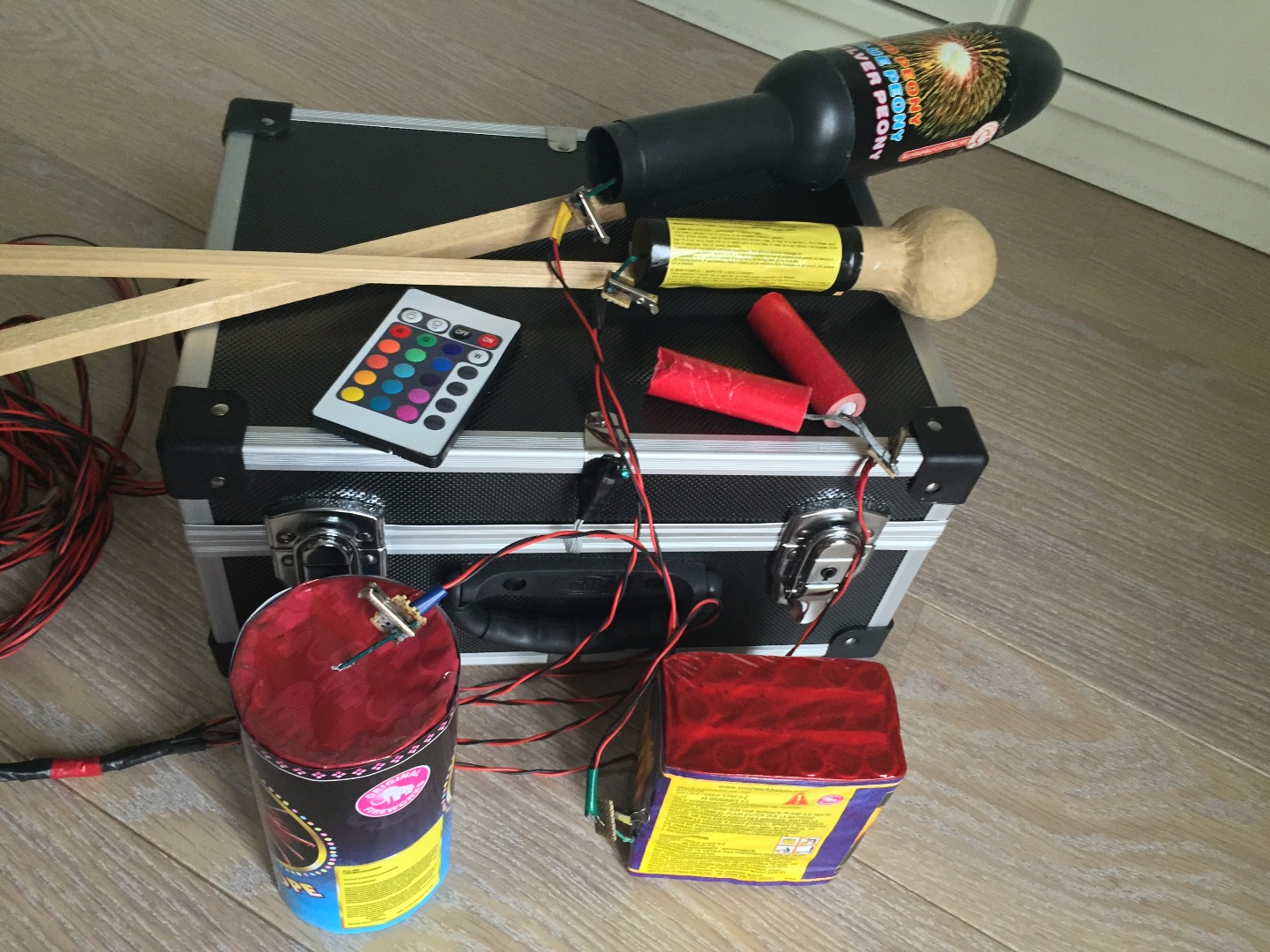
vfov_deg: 48.2
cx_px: 635
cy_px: 476
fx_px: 1064
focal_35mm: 29
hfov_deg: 61.7
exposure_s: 1/20
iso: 250
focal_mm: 4.15
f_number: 2.2
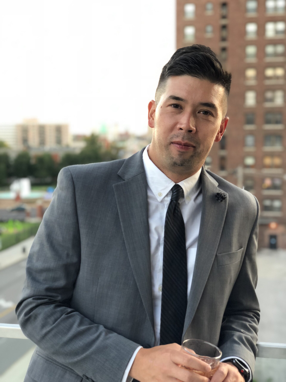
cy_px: 191
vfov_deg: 36.8
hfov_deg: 28.0
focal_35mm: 52
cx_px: 143
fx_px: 573
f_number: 2.4
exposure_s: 1/60
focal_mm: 6
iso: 100
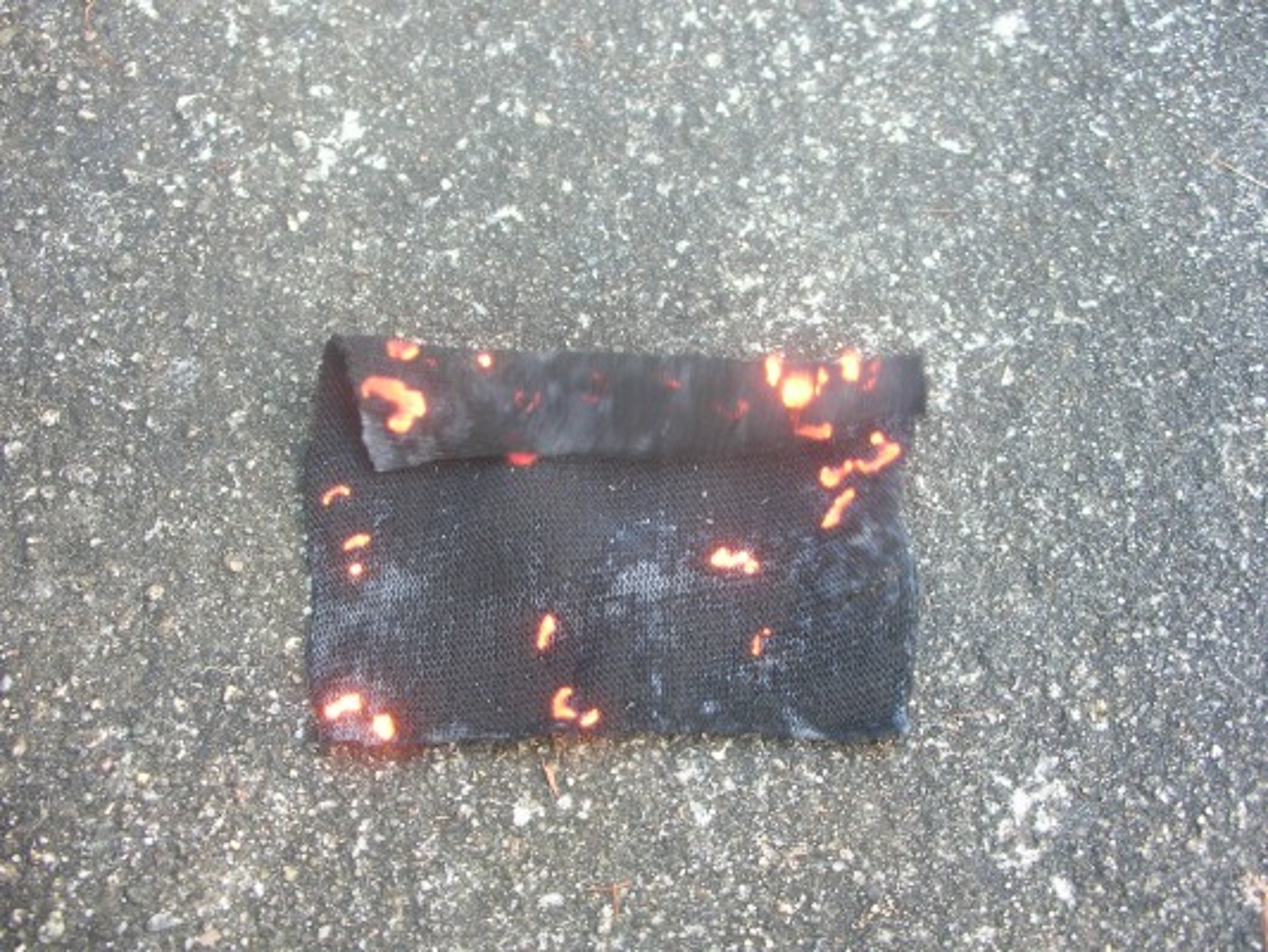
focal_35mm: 53
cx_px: 634
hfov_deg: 36.2
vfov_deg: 27.5
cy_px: 476
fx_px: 1942
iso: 71
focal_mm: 8.8
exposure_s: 1/4
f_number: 3.7
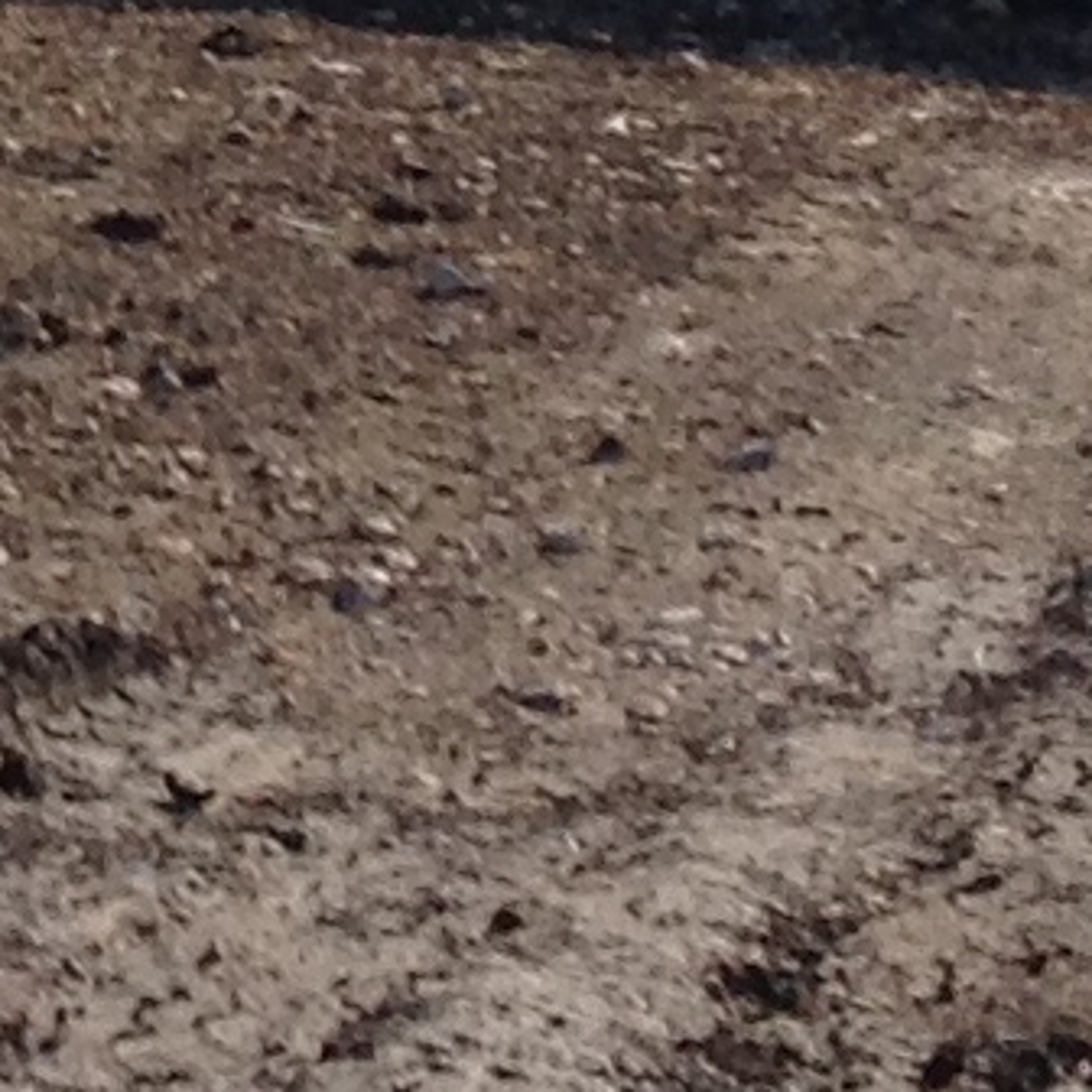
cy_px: -1157
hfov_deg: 7.2
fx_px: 8494
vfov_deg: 7.1
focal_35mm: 238
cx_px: -793
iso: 50
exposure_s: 1/2016
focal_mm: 4.28
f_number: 2.4
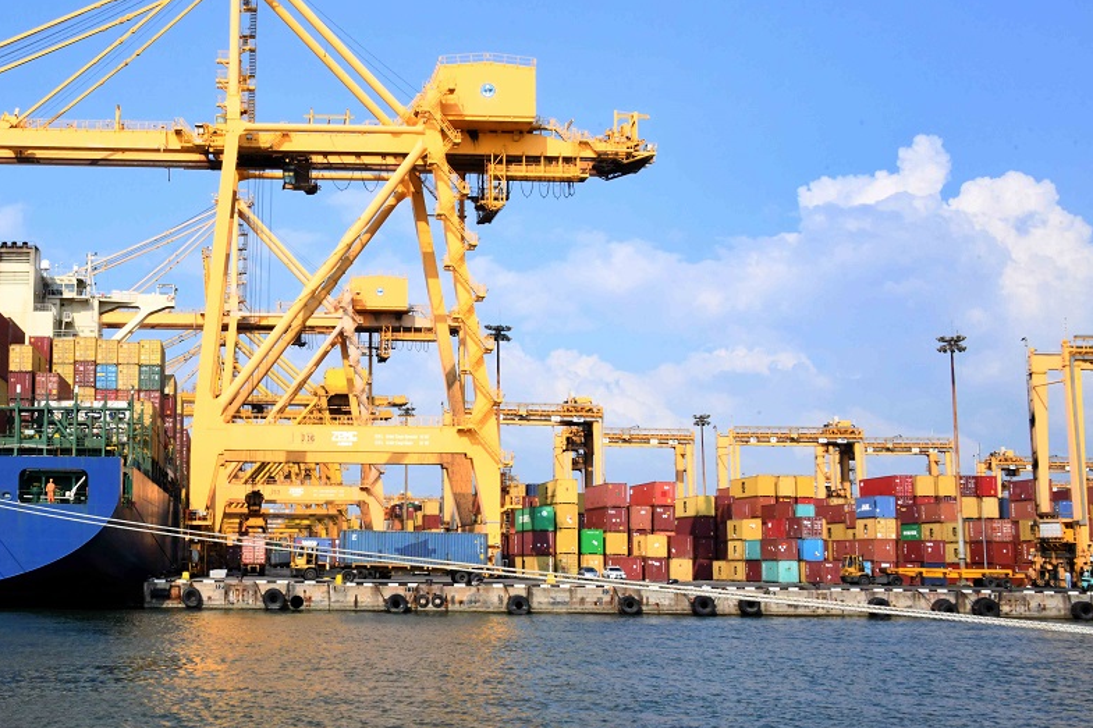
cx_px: 269
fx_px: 1578
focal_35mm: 52
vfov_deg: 26.0
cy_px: 326
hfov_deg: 37.2
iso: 1250
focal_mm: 34
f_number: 25
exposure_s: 1/250
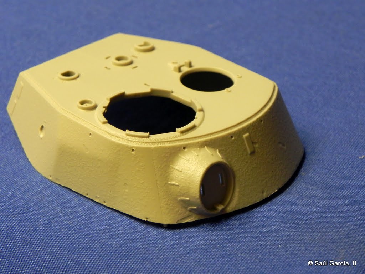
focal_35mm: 95
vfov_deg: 15.6
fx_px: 1002
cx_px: 182
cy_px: 137
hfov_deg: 20.7
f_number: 4
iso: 400
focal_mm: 16.9
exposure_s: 1/27
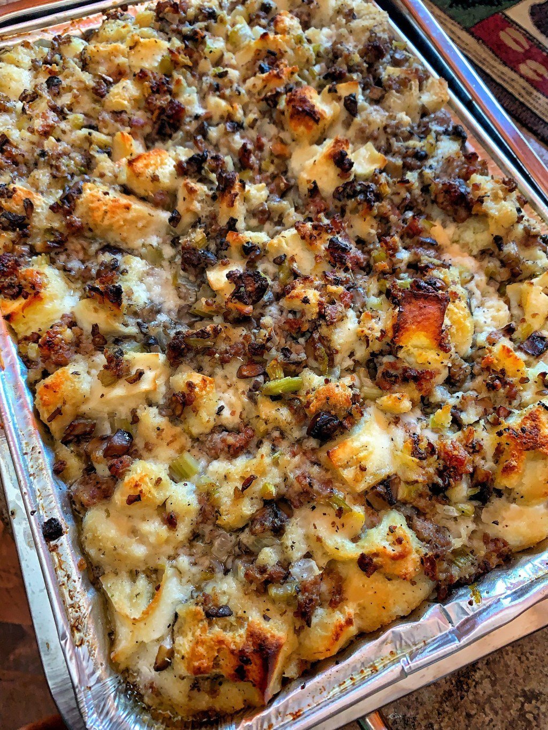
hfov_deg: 53.1
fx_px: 549
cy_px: 365
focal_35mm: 26
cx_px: 274
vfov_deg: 67.3
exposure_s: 1/60
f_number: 1.8
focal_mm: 4.25
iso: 200
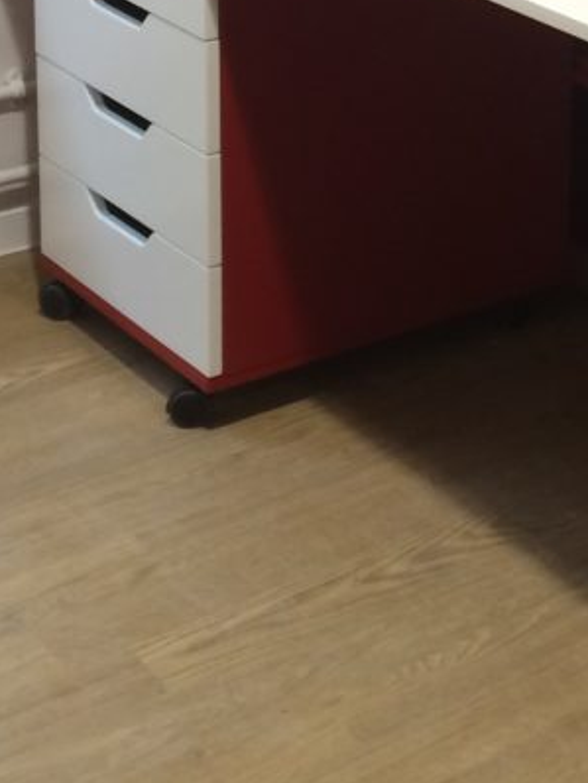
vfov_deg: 19.4
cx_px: 883
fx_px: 2127
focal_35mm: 94
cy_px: -208
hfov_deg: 14.7
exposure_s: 1/33
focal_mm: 4.15
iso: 100
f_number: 2.2
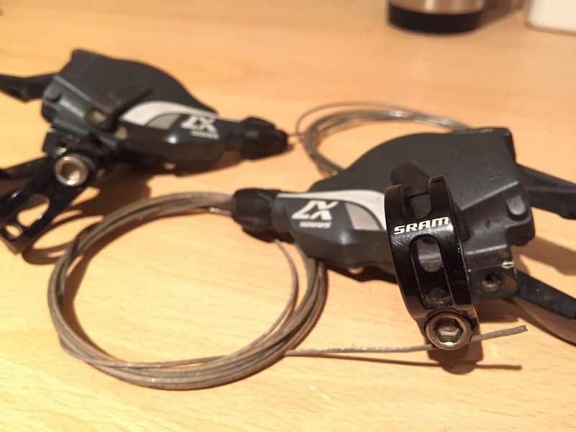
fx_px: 483
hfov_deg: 61.7
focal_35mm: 29
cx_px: 288
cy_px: 216
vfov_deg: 48.2
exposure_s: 1/17
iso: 320
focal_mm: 4.15
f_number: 2.2
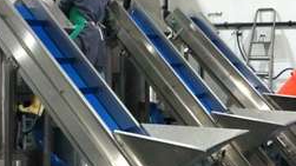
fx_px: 534
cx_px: 136
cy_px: 67
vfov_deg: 17.7
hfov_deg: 31.0
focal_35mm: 68
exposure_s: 1/15
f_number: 2.8
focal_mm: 3.85
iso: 125
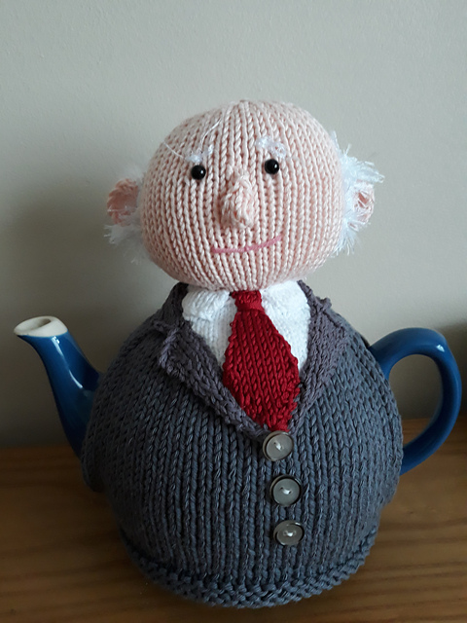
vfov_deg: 65.3
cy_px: 312
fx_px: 486
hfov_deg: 51.4
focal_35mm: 27
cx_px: 234
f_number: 1.7
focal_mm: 3.71
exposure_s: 1/50
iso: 250
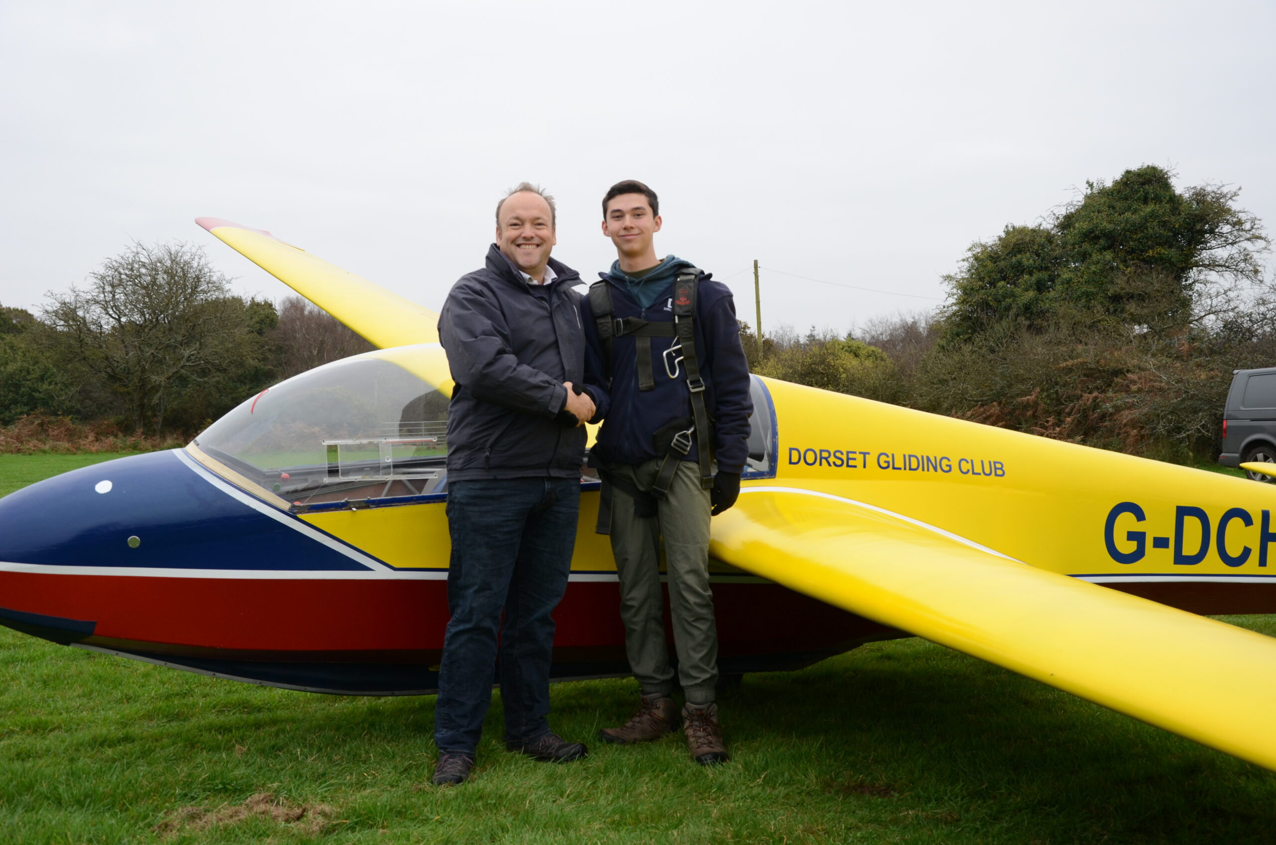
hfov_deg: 46.5
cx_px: 638
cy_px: 422
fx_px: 1486
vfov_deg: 31.8
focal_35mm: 42
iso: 400
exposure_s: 1/160
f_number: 6.3
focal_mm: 28
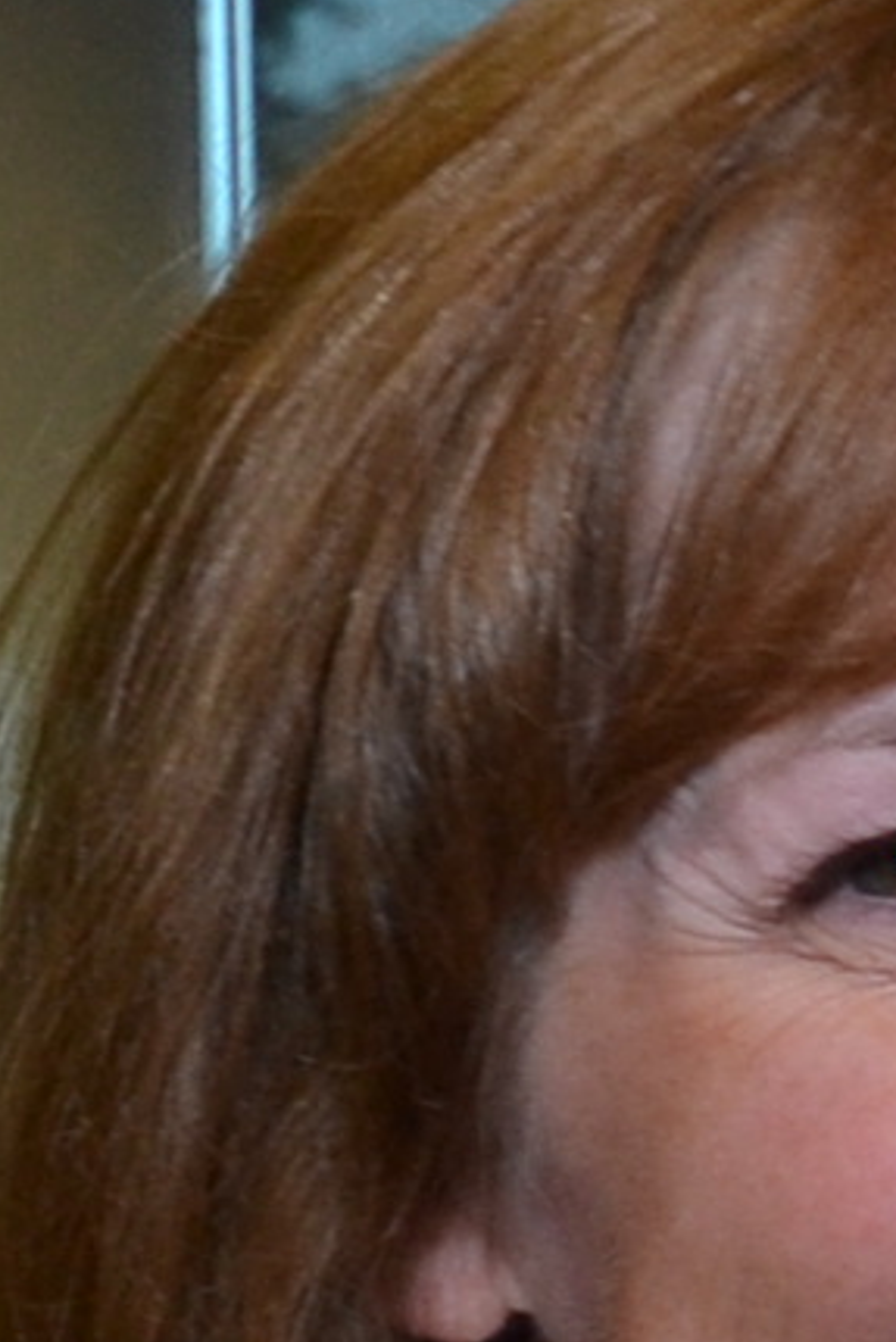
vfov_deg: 9.9
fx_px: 7647
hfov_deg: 5.6
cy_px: 1404
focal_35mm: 205
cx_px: 3765
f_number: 5.6
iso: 400
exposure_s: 1/80
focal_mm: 17
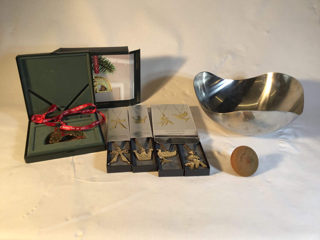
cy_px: 120
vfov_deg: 45.4
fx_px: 287
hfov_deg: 58.4
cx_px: 160
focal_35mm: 31
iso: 25
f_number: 2.4
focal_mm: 3.3
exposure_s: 1/111
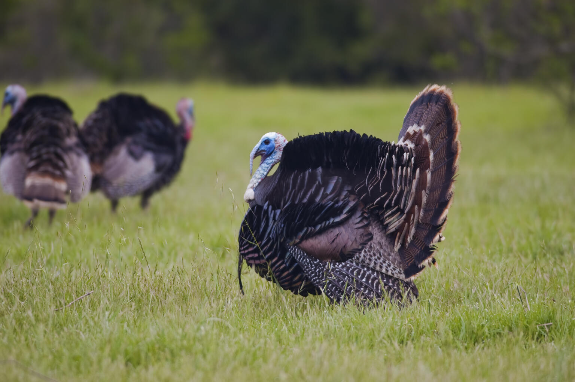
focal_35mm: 450
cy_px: 191
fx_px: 7180
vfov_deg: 3.0
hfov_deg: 4.6
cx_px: 288
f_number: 4
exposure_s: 1/125
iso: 200
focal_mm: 300
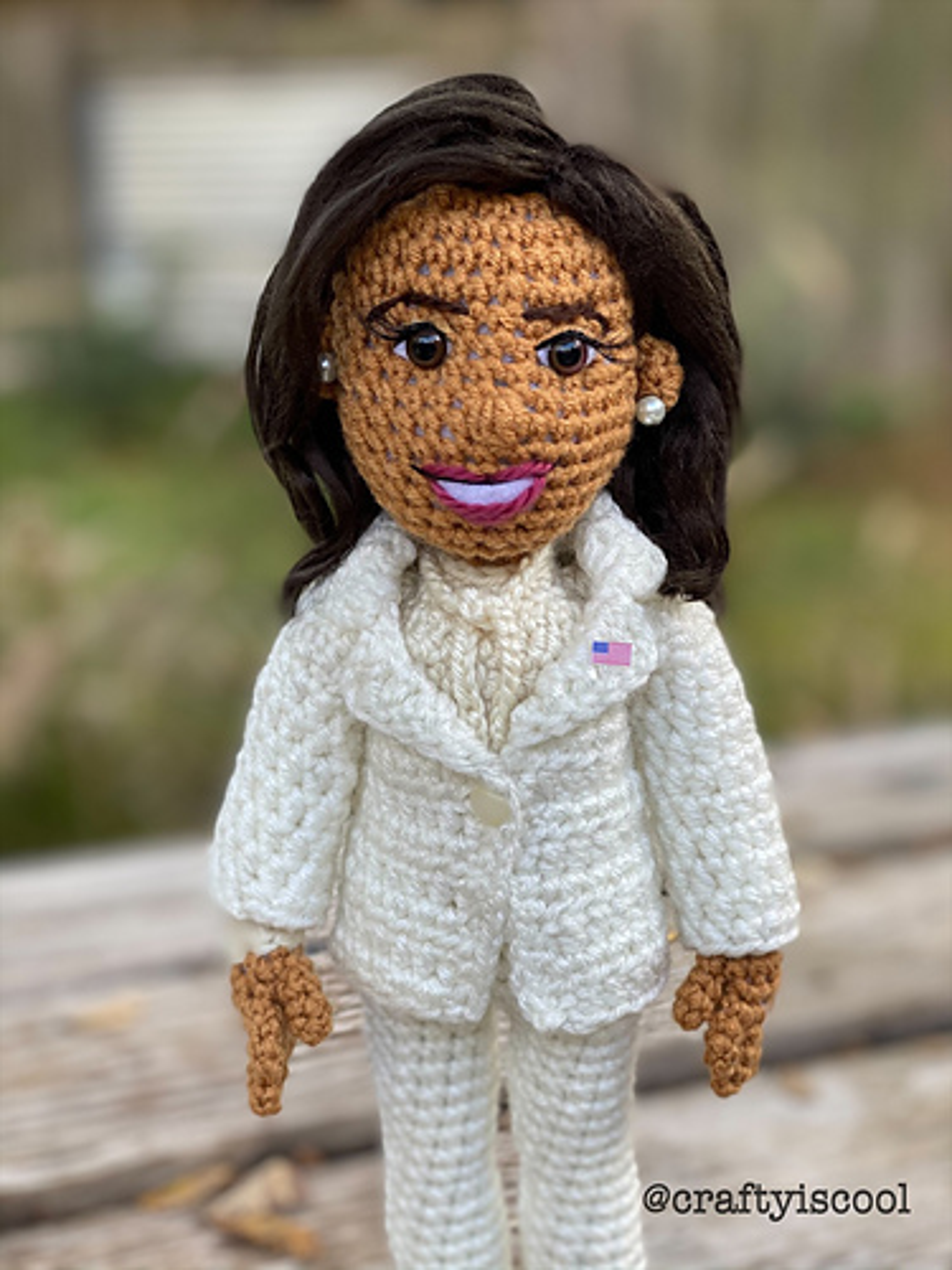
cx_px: 476
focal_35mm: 52
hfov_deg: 28.0
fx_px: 1907
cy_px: 635
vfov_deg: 36.8
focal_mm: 6
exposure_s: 1/122
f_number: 2
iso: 32
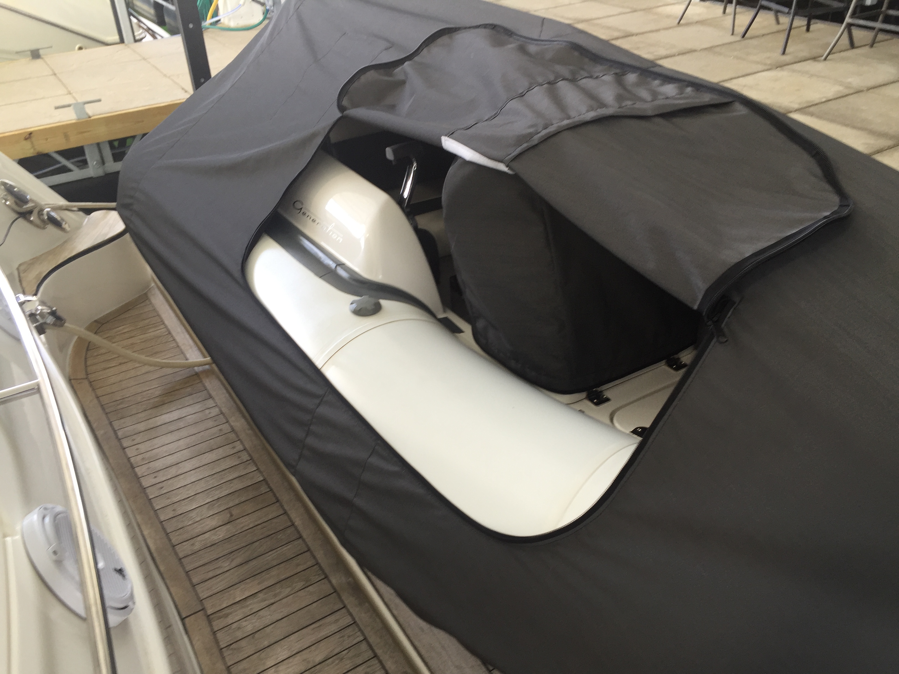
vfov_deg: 48.2
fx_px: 753
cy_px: 337
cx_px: 450
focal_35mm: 29
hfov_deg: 61.7
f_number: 2.2
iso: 32
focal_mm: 4.15
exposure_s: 1/60
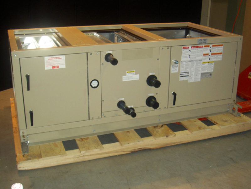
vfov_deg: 32.9
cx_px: 126
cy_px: 94
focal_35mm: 44
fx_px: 319
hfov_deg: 42.9
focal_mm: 9
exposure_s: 1/60
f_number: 2.9
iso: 200
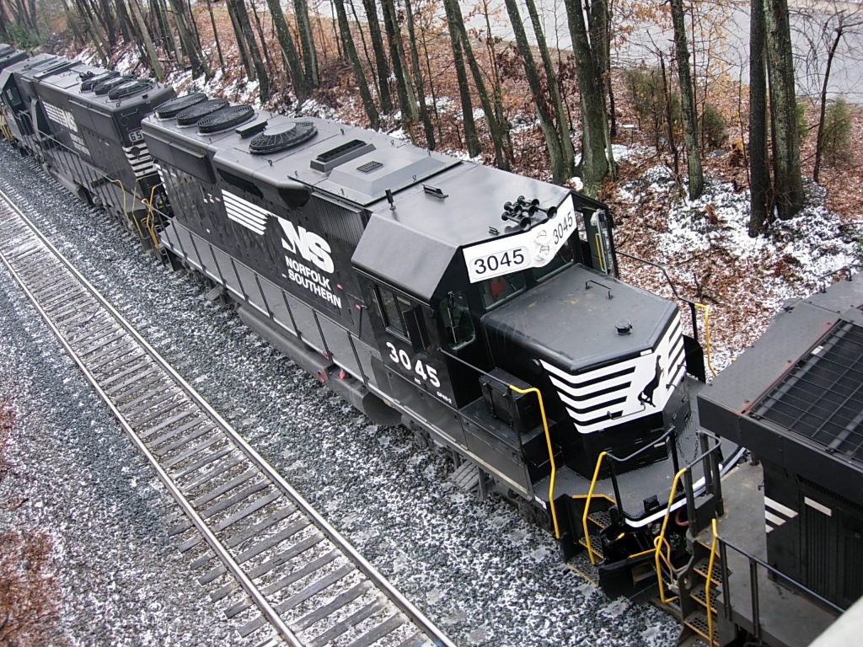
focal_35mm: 38
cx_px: 432
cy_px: 324
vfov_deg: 37.7
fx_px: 947
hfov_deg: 49.0
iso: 64
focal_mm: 7.8
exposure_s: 1/176
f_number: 2.8
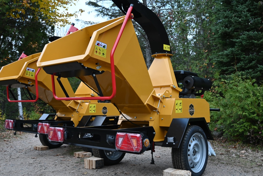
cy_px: 88
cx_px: 132
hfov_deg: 52.2
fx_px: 268
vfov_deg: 36.2
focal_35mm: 37
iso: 450
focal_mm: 24.5
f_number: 4.2
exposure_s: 1/125
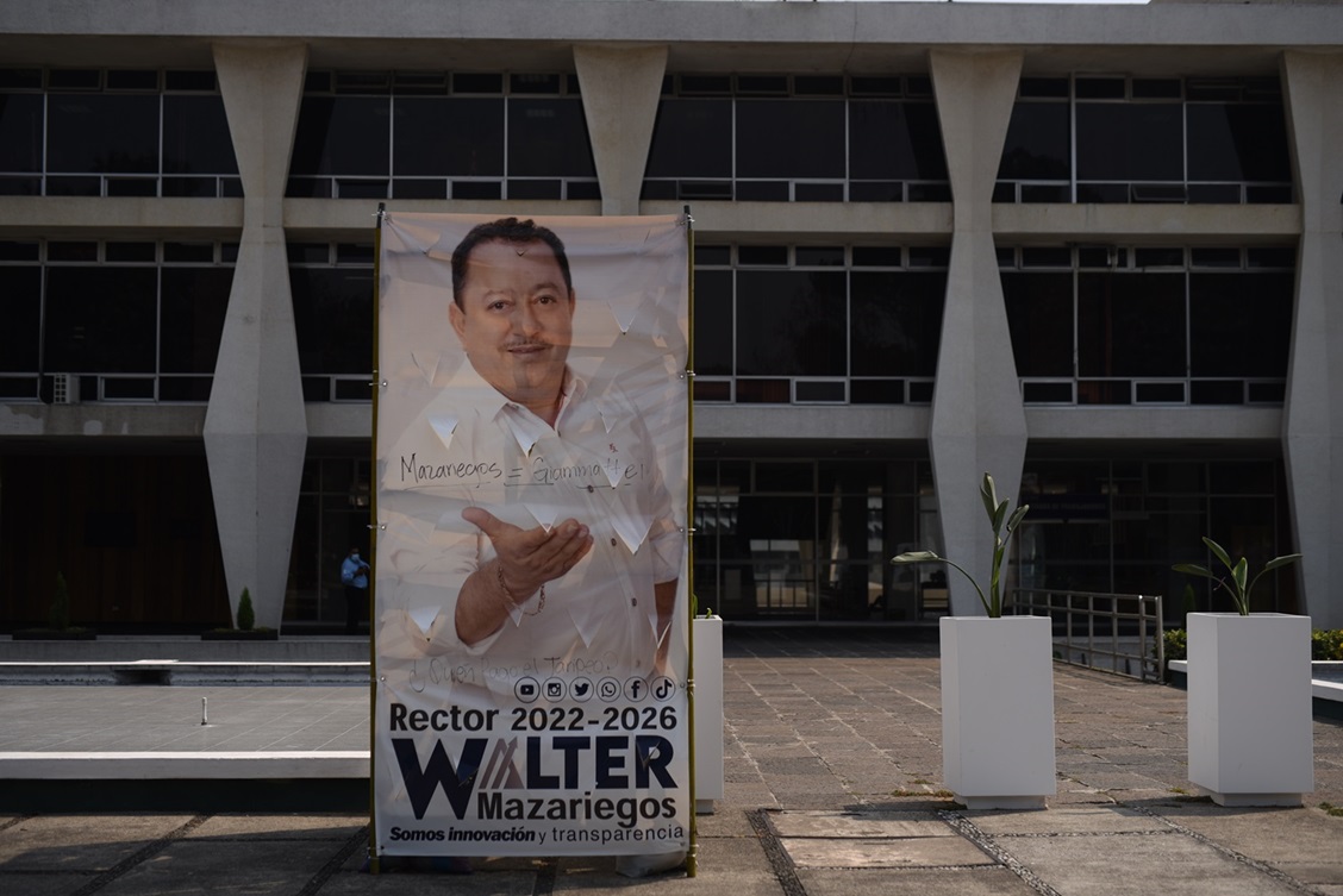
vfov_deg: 27.0
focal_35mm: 50
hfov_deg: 39.6
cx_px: 672
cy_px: 448
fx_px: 1866
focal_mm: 50
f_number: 2
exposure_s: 1/3200
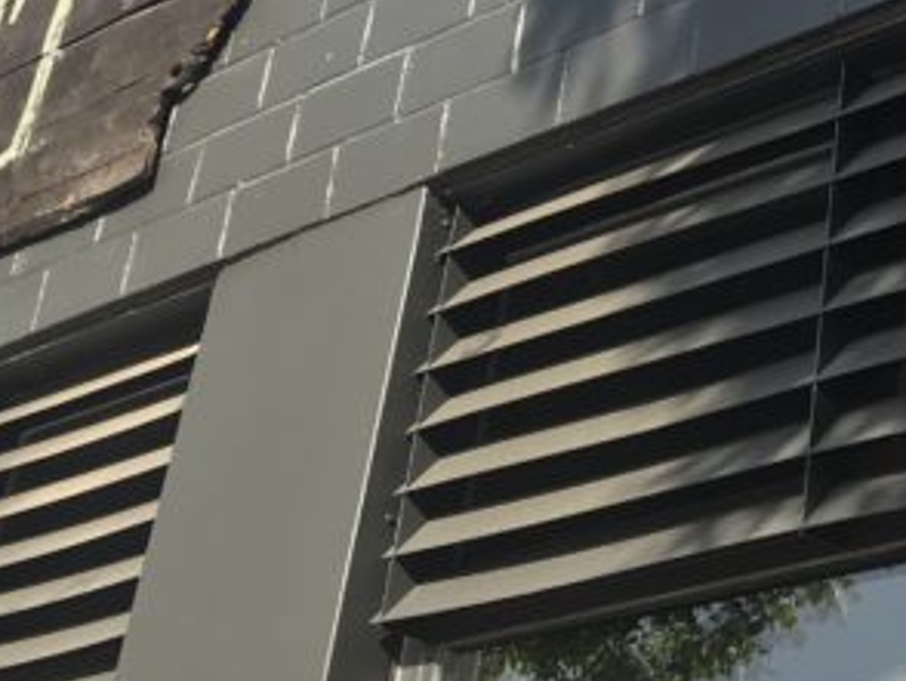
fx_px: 2646
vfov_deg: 13.4
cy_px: -493
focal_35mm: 101
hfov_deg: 18.9
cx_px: 897
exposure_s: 1/475
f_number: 2.2
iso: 25
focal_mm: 4.15
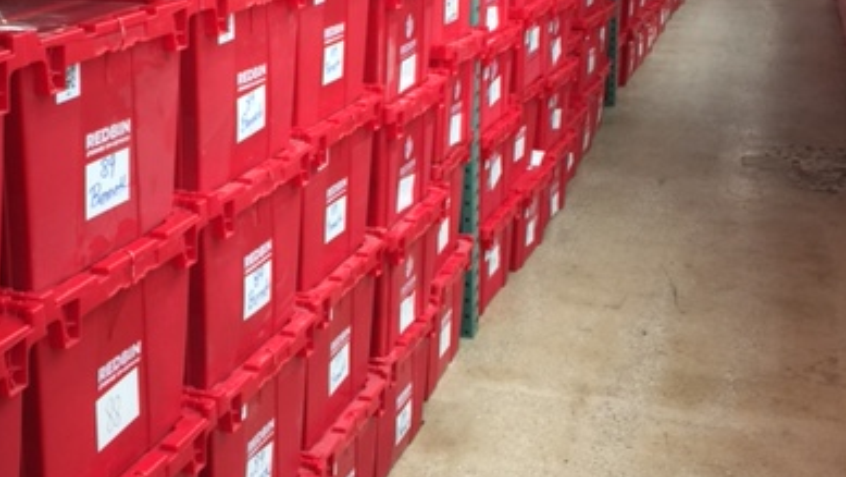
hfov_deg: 39.7
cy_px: 35
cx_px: 331
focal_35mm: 52
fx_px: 1167
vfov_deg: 22.4
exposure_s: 1/30
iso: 40
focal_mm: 4.15
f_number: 2.2
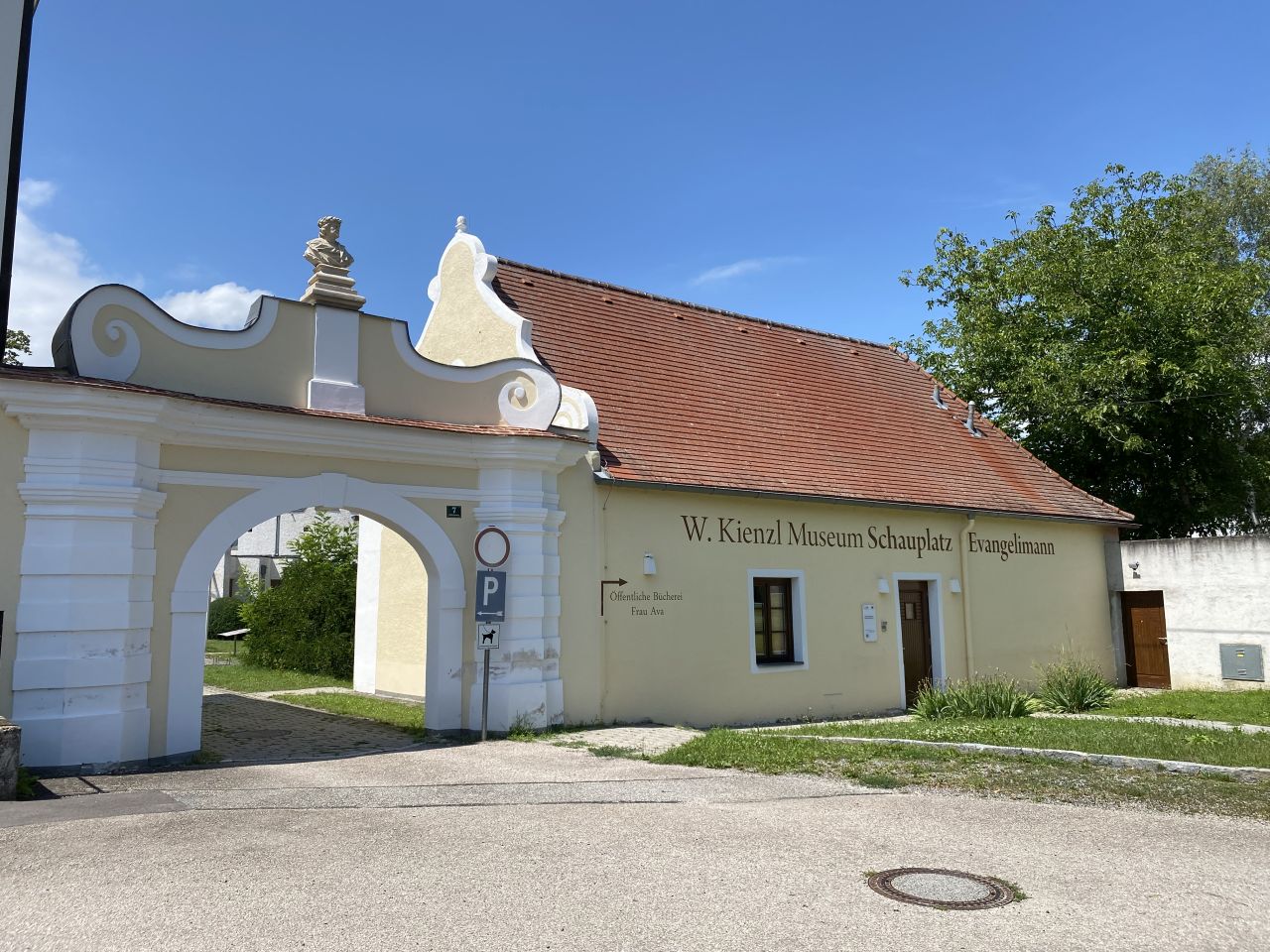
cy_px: 476
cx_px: 635
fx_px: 954
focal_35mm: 26
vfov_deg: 53.1
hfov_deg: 67.3
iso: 32
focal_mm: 4.25
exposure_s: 1/3125
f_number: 1.8
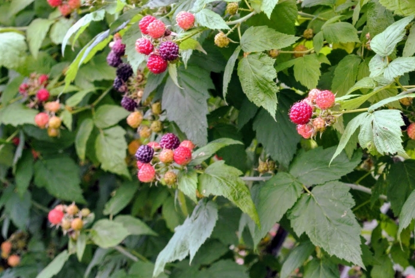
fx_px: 1385
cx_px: 288
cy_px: 134
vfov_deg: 11.5
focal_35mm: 120
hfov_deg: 17.0
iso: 250
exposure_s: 1/60
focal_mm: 30
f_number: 5.6
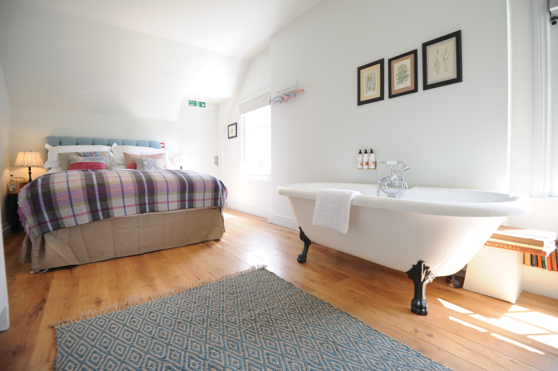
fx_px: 248
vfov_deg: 73.7
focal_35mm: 16
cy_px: 186
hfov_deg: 96.8
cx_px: 279
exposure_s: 1/30
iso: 200
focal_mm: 16
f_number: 4
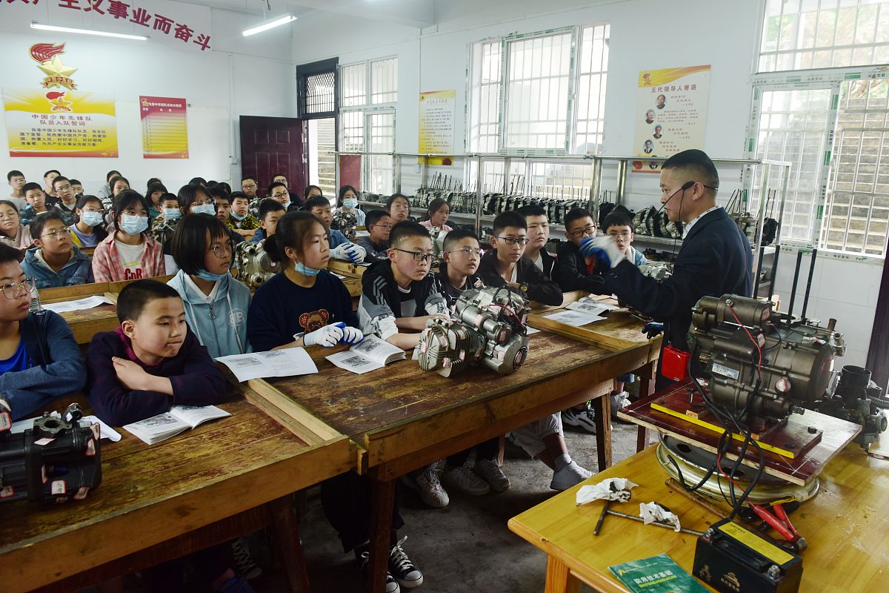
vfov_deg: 53.1
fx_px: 593
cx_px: 444
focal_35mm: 24
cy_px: 296
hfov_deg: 73.7
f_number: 5
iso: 640
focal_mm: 24
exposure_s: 1/25
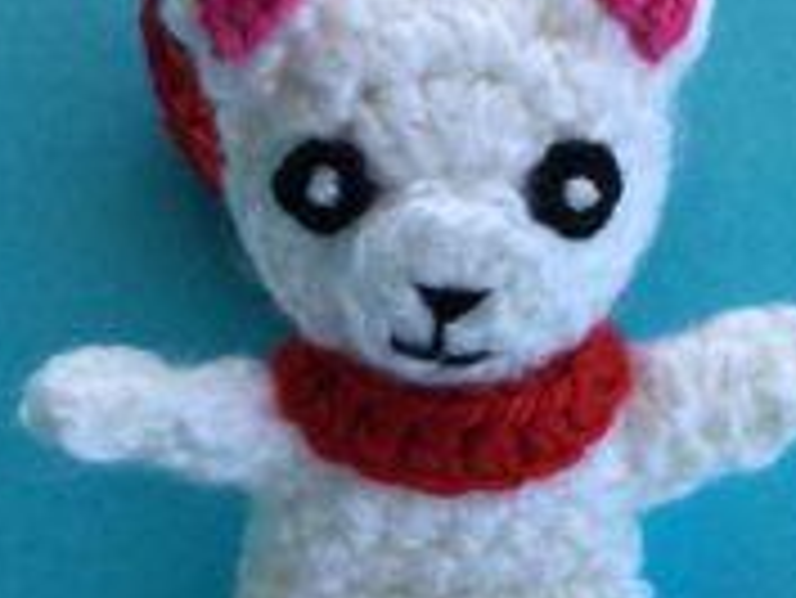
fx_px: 1611
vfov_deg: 20.9
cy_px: 454
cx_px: 468
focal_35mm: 70
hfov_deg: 27.7
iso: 25
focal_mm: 3.3
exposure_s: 1/50
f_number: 2.4
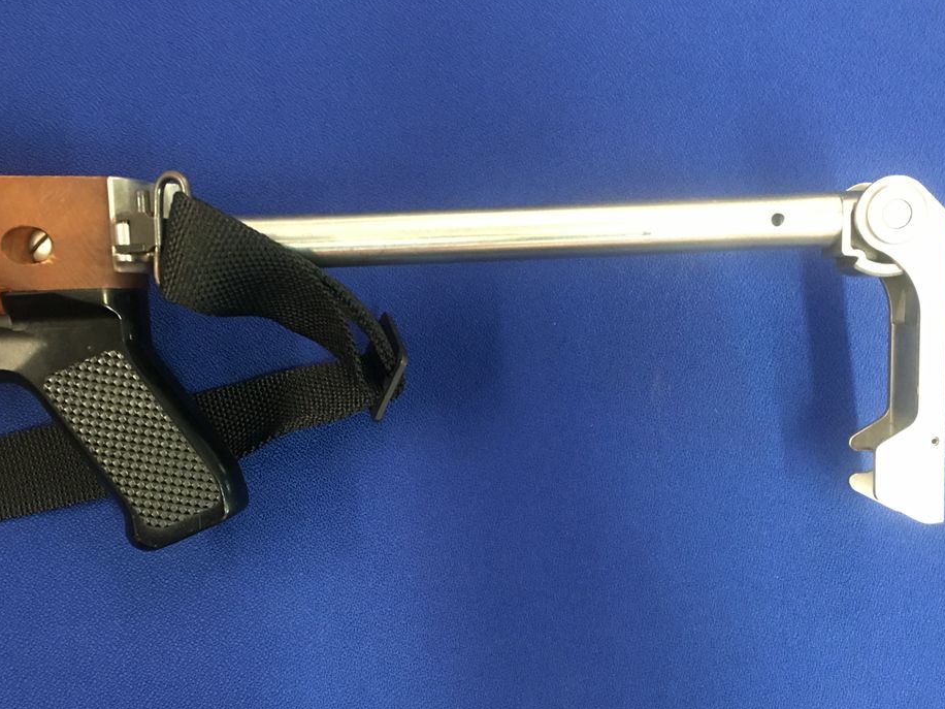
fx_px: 1037
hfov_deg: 48.9
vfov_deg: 37.5
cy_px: 451
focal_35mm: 38
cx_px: 419
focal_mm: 4.15
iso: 64
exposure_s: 1/4
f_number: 2.2
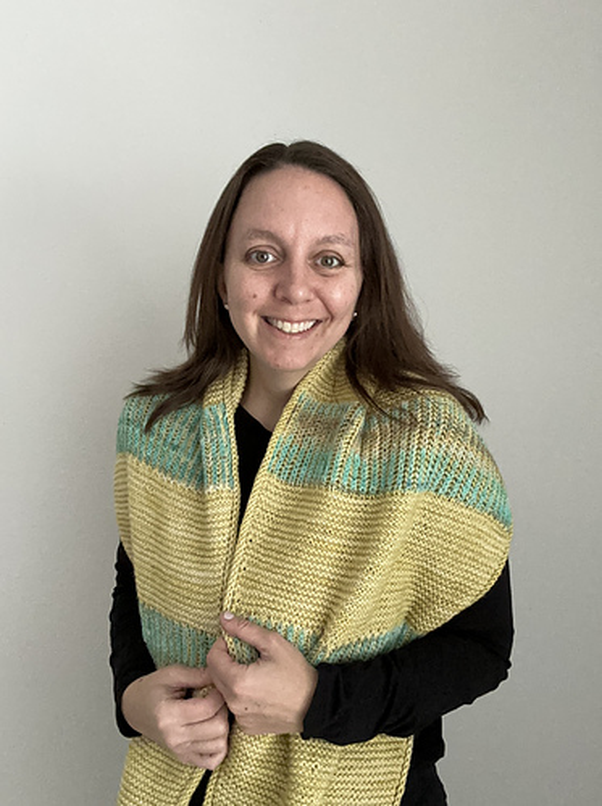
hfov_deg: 46.7
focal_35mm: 30
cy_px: 403
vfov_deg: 60.1
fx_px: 698
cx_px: 301
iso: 320
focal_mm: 2.69
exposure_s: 1/60
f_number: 1.9
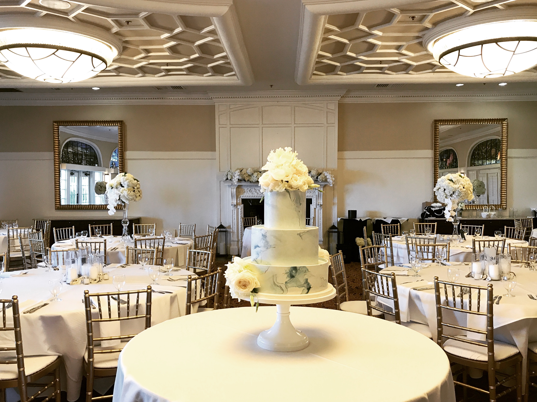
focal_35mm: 28
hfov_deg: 63.4
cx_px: 268
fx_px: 434
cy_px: 201
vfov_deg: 49.7
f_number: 1.8
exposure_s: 1/20
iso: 40
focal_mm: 3.99
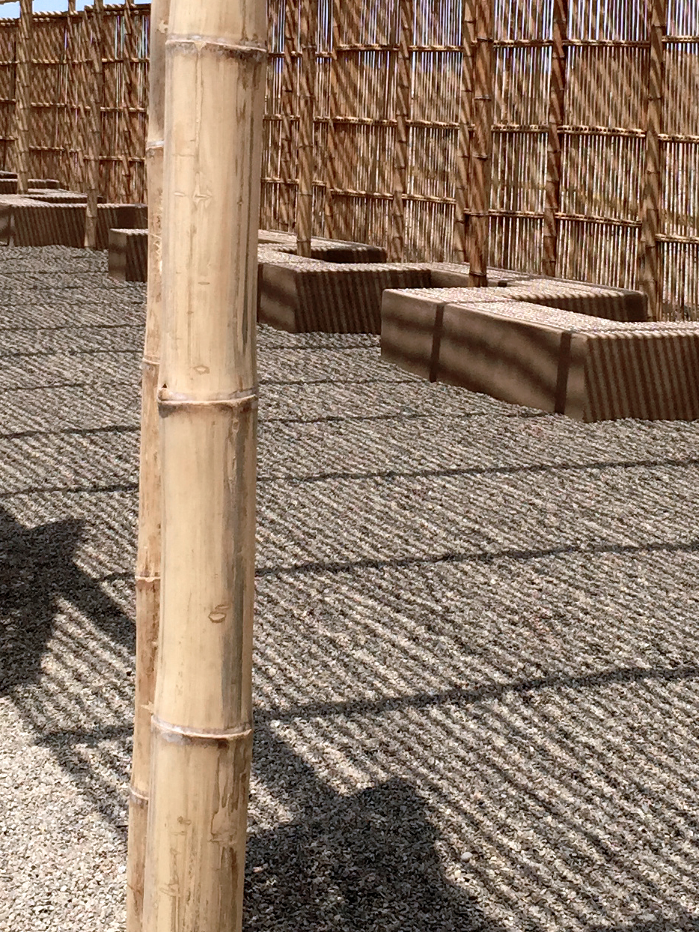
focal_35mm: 76
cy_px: 161
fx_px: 2046
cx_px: 380
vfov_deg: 25.1
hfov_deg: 19.4
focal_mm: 4.15
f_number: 2.2
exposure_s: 1/1980
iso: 32
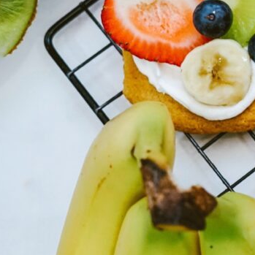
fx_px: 1559
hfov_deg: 8.7
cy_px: 134
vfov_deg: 9.4
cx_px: 557
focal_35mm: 187
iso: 1000
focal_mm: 50
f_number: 4
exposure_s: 1/60
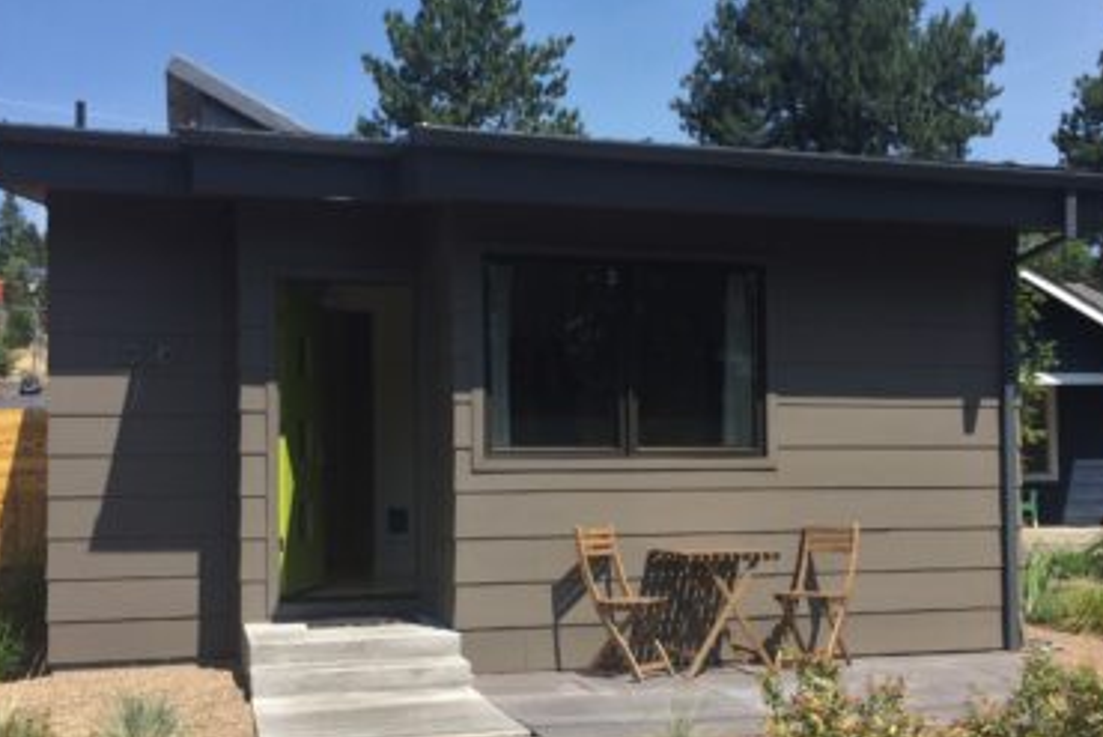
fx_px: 1318
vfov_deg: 31.1
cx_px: 572
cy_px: 455
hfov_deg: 45.4
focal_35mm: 43
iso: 32
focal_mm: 4.12
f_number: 2.2
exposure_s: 1/1520
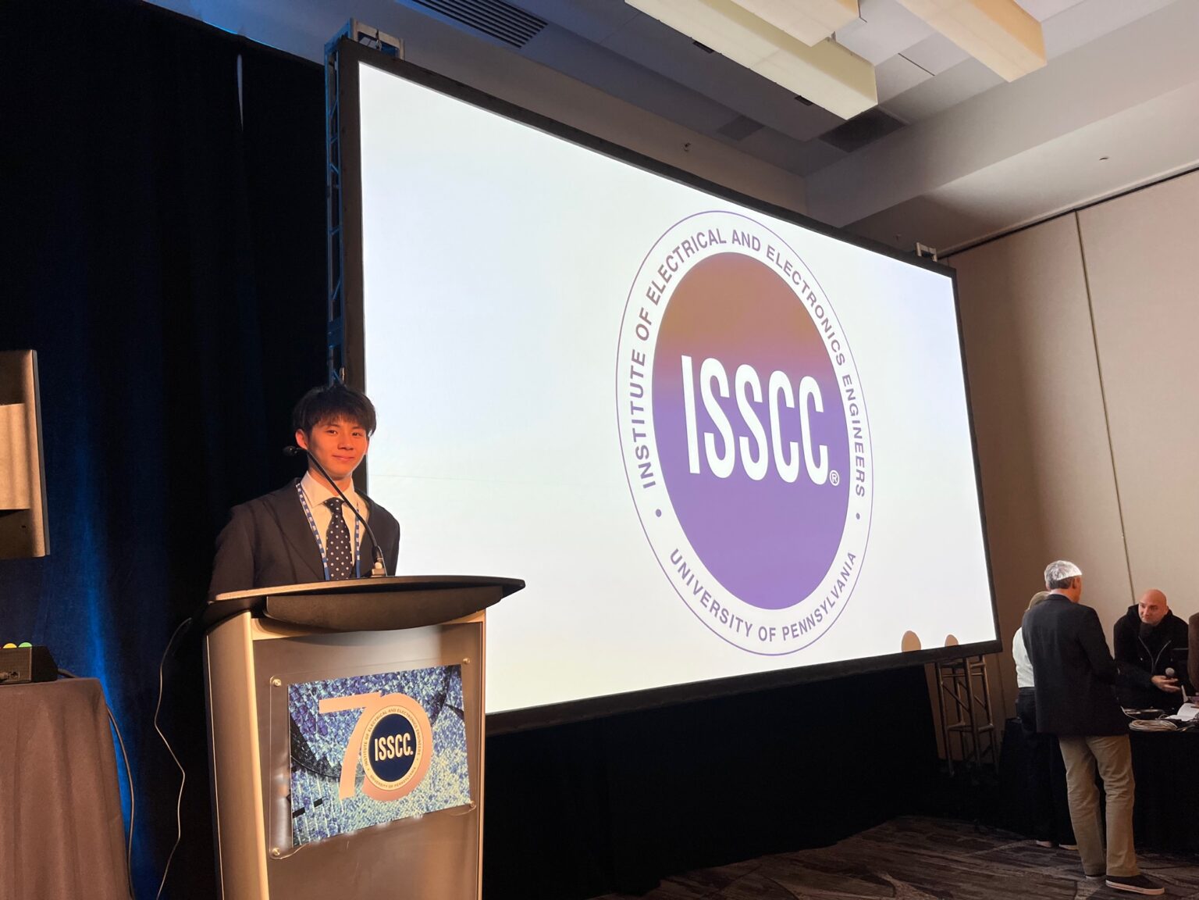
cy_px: 450
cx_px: 600
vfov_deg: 53.1
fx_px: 901
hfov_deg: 67.3
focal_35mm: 26
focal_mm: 5.1
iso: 80
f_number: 1.6
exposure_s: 1/120
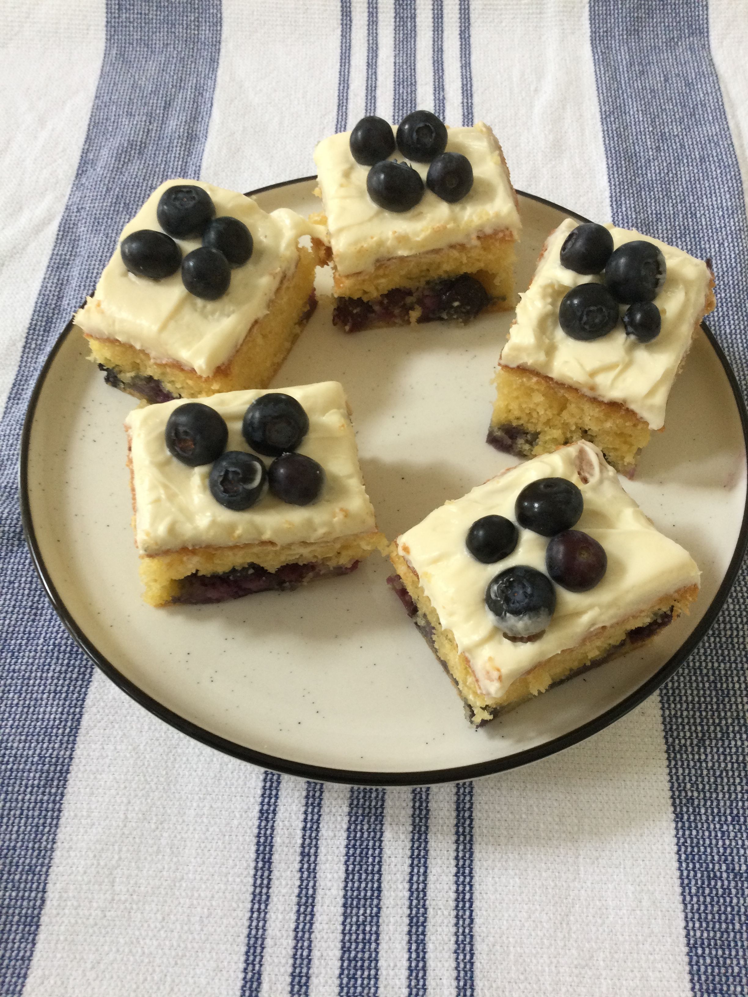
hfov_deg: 45.4
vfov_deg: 58.4
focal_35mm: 31
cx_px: 374
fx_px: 893
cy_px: 498
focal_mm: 3.3
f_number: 2.4
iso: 64
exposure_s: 1/33
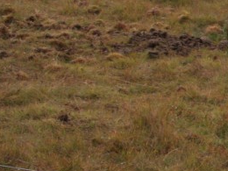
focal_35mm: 200
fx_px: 1317
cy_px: 97
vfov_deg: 7.4
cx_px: 494
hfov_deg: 9.1
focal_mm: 28
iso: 800
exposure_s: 1/100
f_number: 8
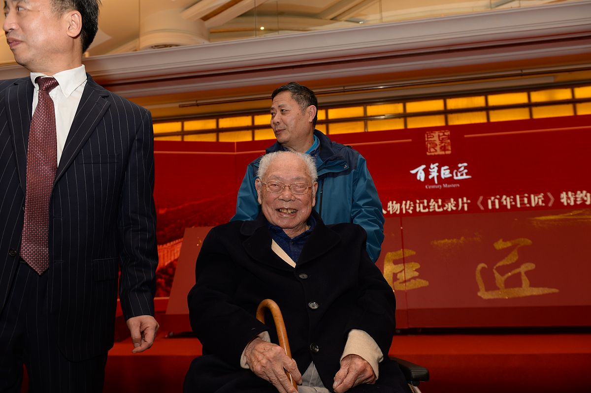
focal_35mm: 32
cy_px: 196
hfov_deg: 58.7
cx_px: 296
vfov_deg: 41.1
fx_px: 525
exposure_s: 1/200
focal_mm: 32
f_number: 4
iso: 400
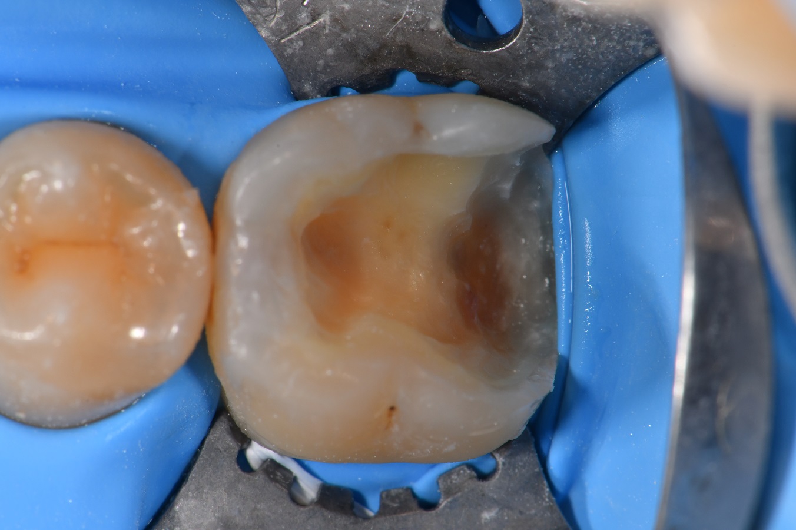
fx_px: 3470
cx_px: 398
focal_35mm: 157
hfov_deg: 13.1
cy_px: 265
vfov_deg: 8.7
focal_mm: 105
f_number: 32
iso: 200
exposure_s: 1/160
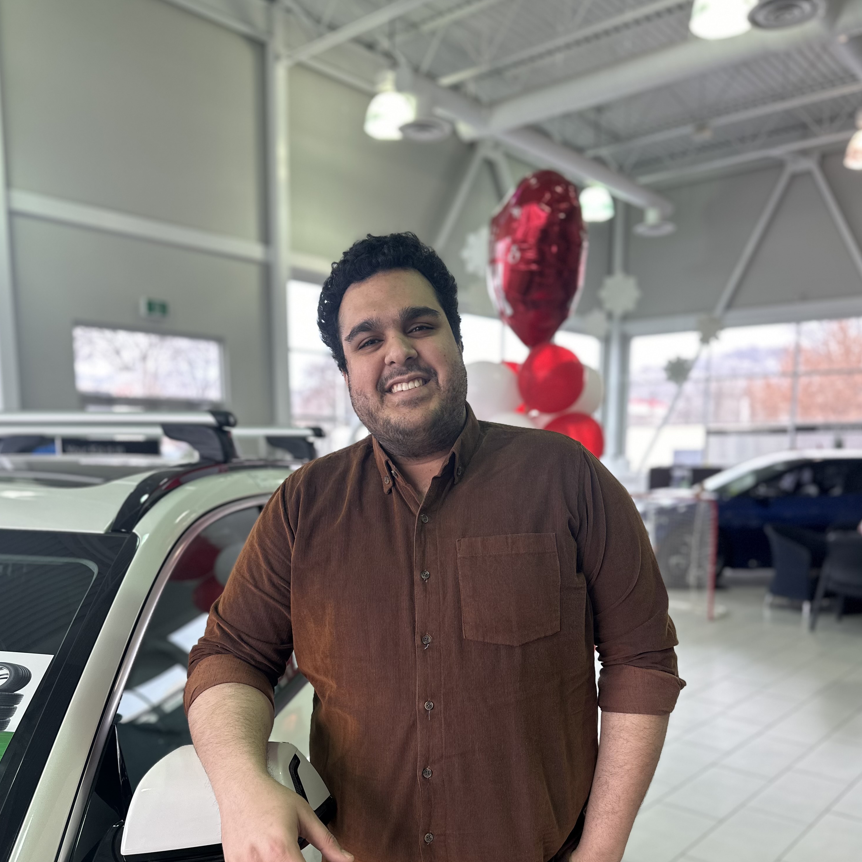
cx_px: 434
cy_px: 557
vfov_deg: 54.8
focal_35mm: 29
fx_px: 817
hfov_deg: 55.6
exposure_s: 1/120
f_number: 1.78
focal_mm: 6.86
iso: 80
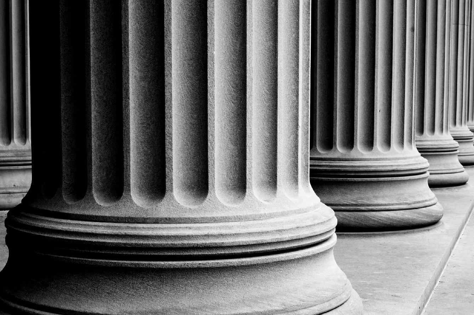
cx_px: 176
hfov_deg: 30.1
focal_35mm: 67
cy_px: 186
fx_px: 876
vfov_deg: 20.4
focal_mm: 35
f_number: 11
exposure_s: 1/125
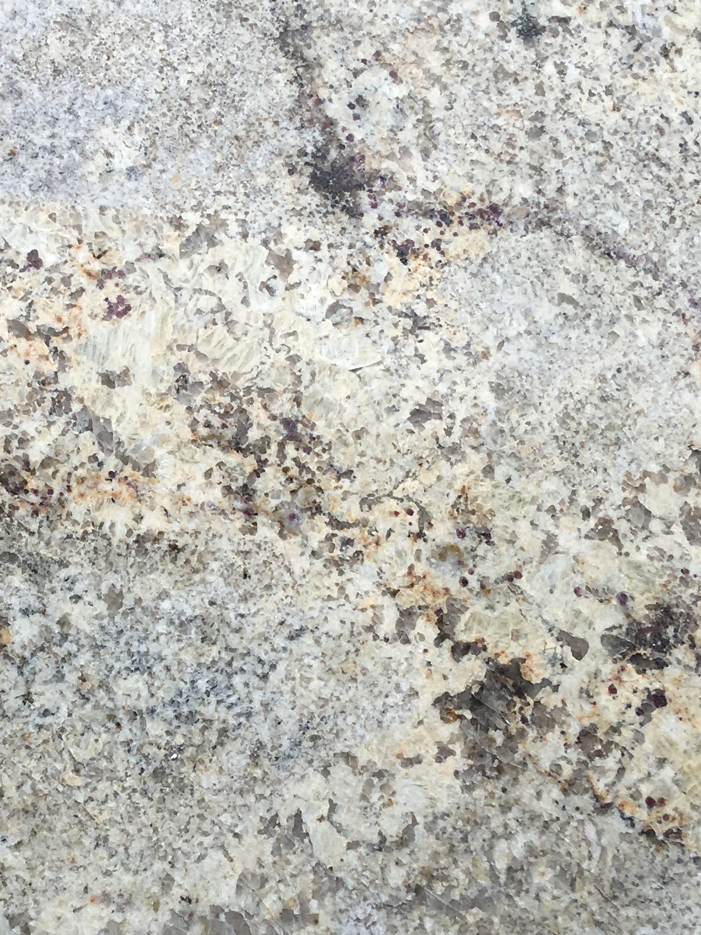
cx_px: 65
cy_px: 539
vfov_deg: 28.1
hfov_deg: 20.8
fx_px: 1863
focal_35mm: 69
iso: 25
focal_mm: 4.15
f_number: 2.2
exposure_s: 1/769
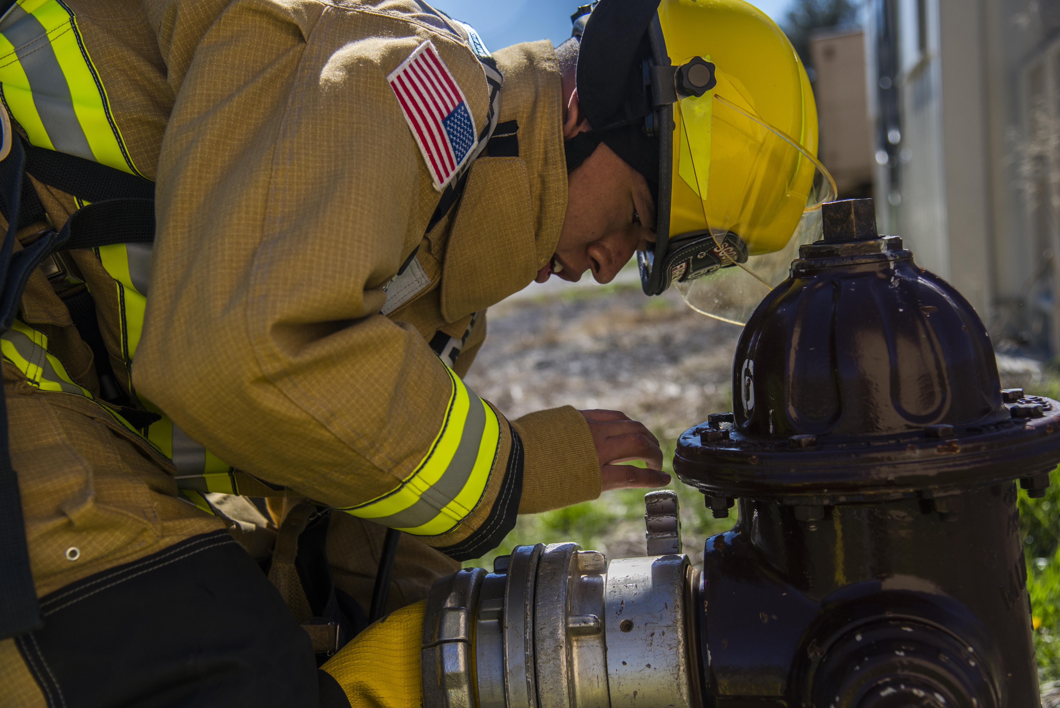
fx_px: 1591
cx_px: 526
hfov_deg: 36.9
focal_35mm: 54
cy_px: 346
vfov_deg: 25.1
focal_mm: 52
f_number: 4.5
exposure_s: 1/2000
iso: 200
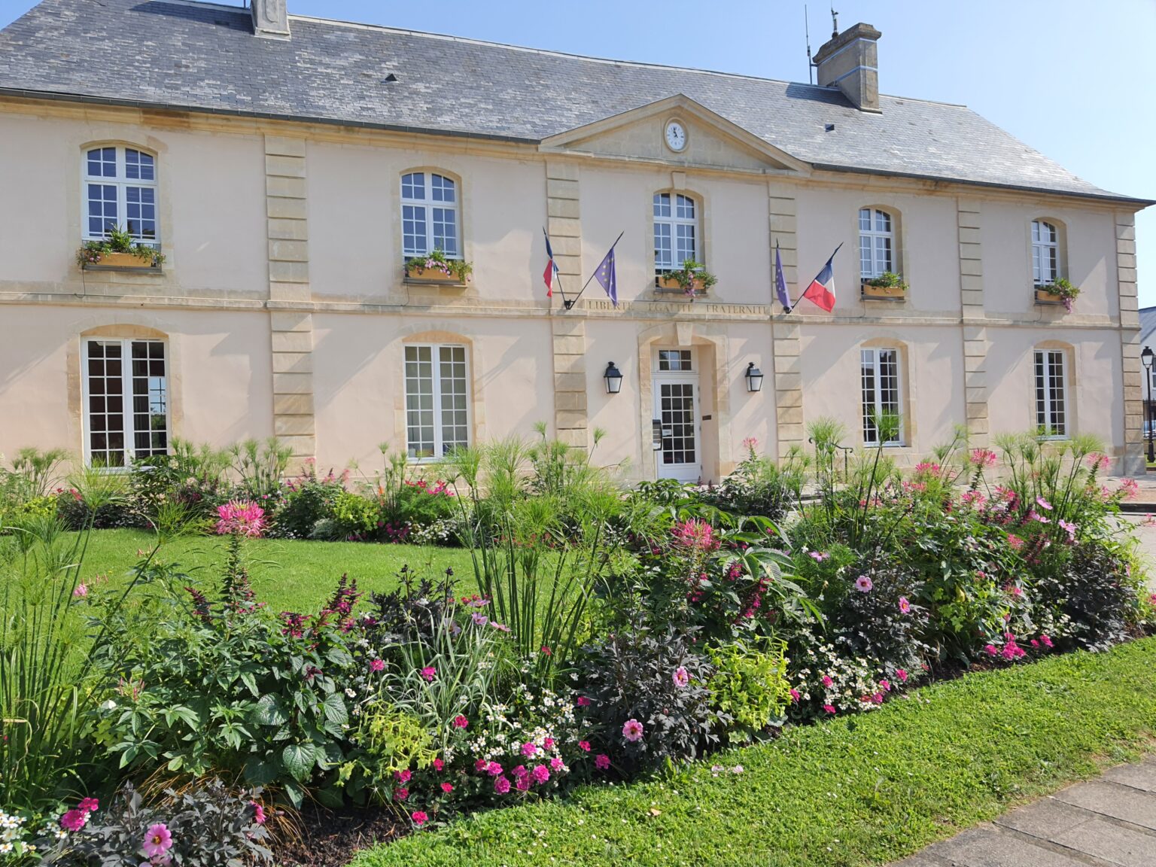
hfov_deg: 67.3
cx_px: 578
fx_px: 868
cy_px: 434
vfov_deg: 53.1
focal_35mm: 26
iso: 50
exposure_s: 1/2104
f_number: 1.7
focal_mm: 4.32
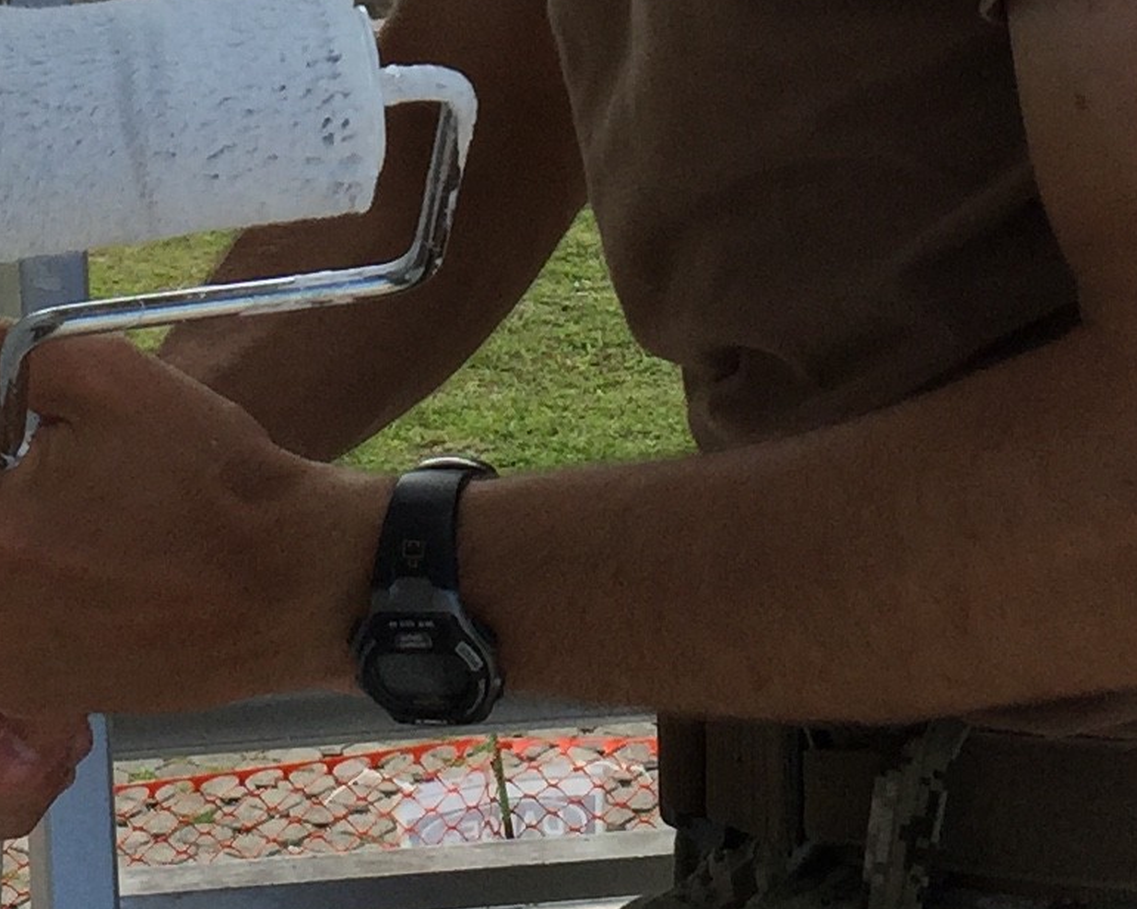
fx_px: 4038
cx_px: 408
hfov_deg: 16.0
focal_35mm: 120
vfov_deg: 12.4
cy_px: -326
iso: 32
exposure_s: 1/2198
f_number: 2.2
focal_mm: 4.15
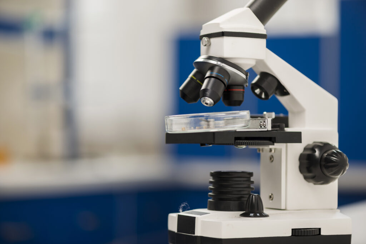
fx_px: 1068
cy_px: 122
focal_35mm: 105
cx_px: 183
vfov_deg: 13.0
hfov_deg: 19.5
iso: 200
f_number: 3.5
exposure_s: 1/160
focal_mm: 105
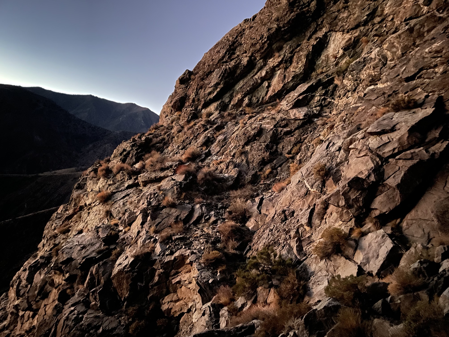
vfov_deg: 53.1
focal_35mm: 26
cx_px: 224
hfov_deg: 67.3
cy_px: 168
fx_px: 337
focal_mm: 4.2
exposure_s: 1/2
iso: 640
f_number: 1.6
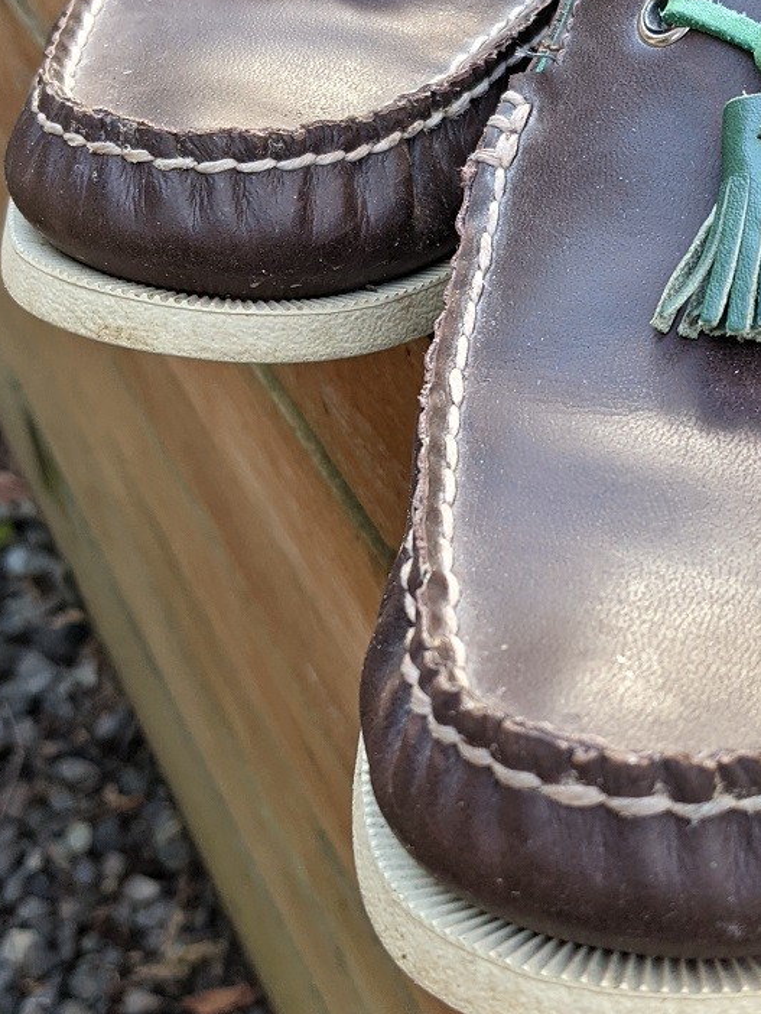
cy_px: 318
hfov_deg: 23.4
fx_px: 1816
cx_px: 582
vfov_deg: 30.9
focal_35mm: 62
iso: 55
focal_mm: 4.38
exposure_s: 1/93.2
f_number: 1.73
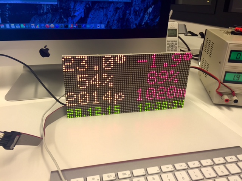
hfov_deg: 61.7
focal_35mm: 29
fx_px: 203
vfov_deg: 48.2
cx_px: 121
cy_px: 90
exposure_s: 1/40
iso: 32
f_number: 2.2
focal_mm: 4.15
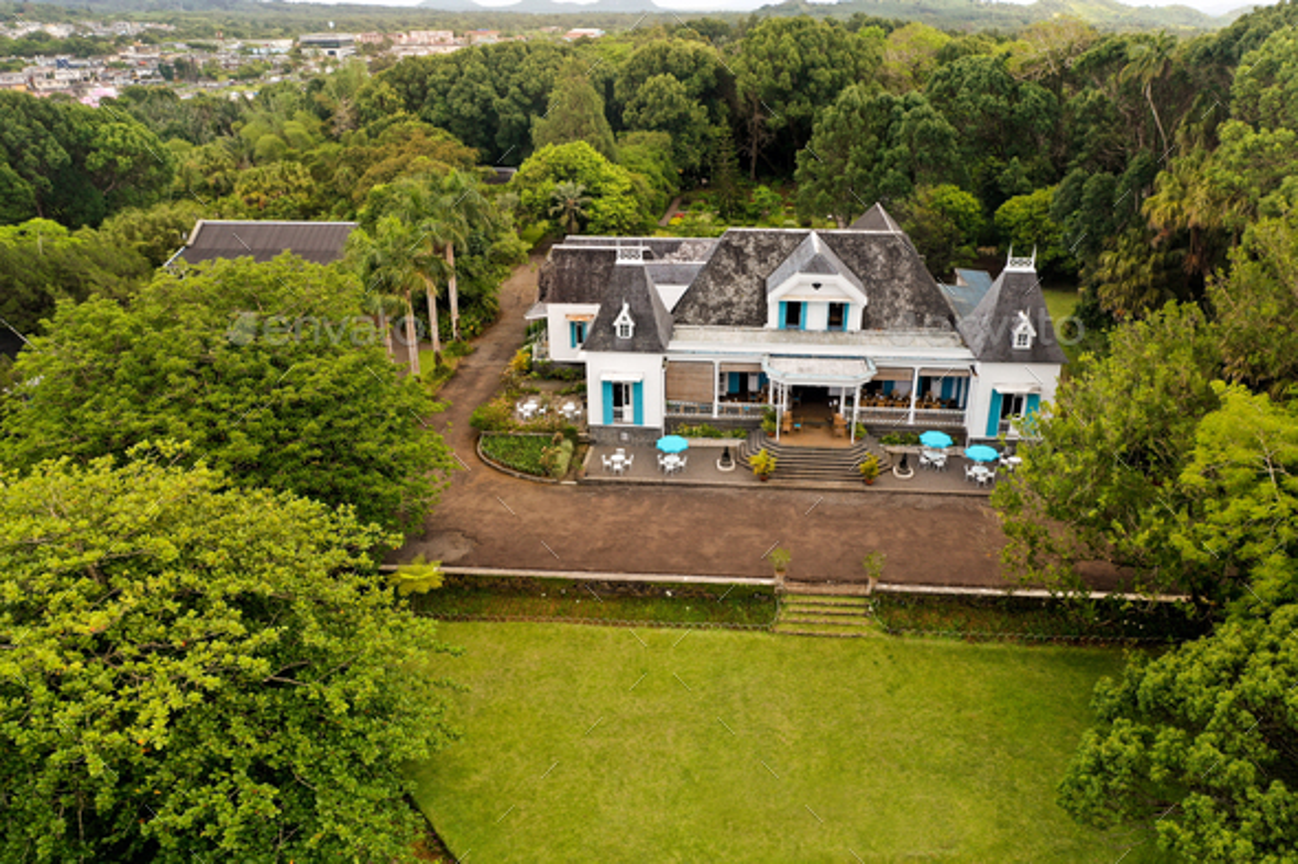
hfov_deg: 65.5
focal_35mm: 28
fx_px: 1009
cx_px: 649
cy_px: 432
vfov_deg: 46.4
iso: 100
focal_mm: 10.26
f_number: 4
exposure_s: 1/120
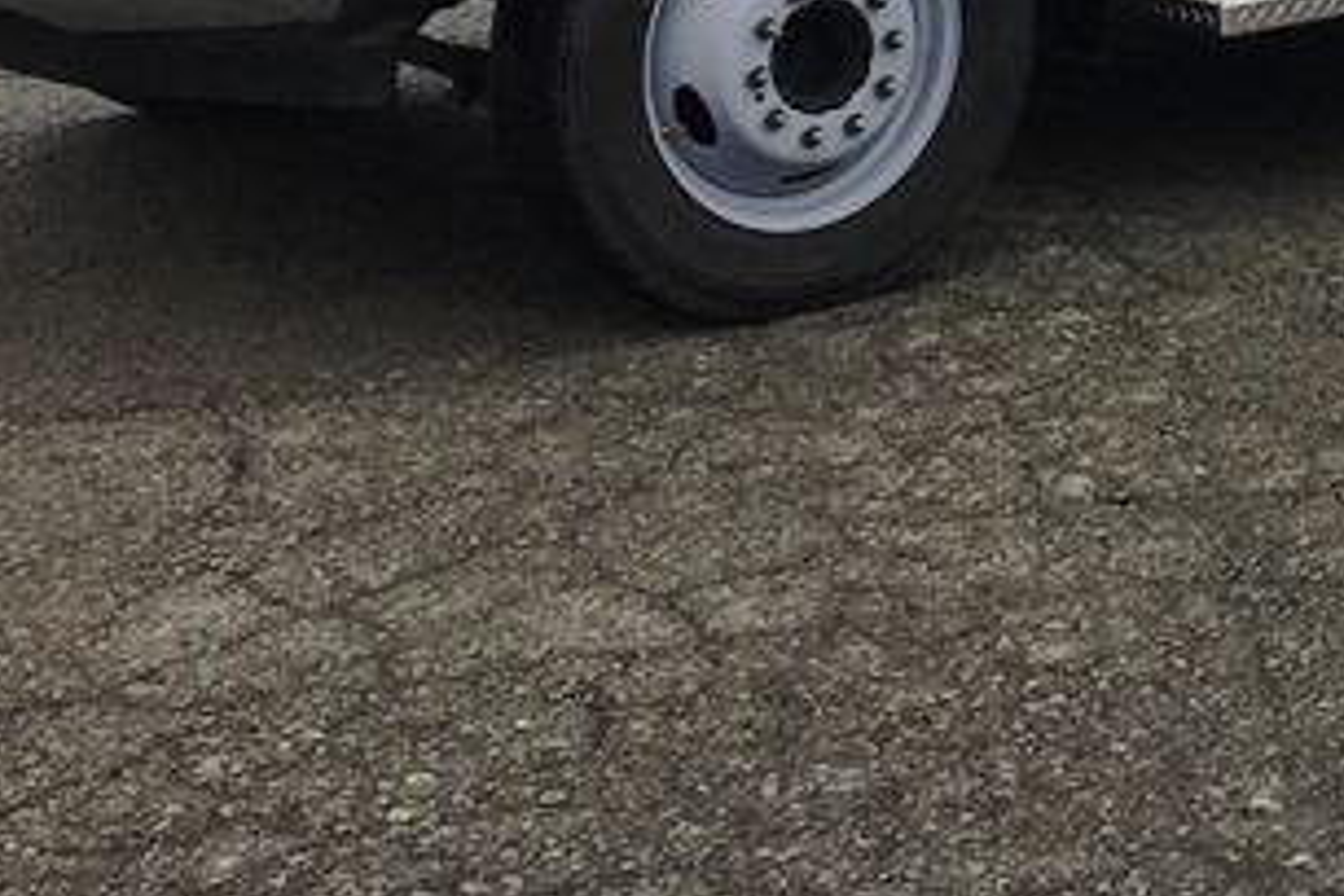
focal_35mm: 101
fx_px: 3770
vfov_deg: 12.8
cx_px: 1647
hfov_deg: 19.0
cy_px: -505
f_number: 2.2
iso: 32
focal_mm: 4.15
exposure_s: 1/416
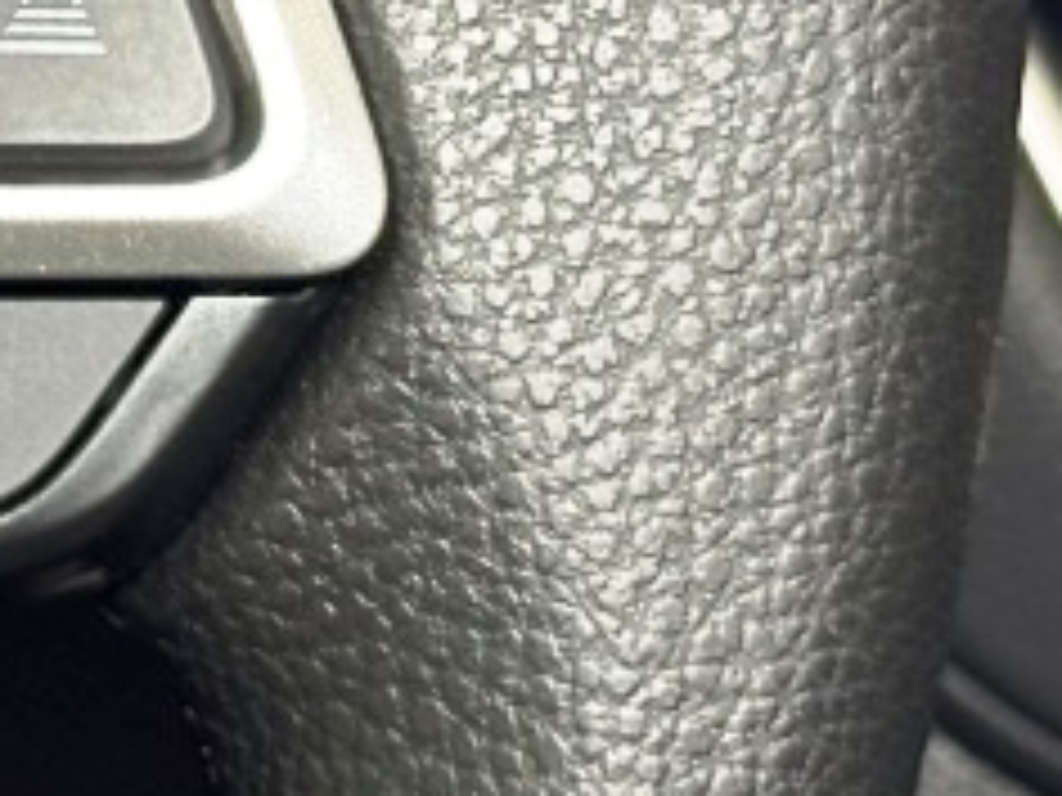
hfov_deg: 9.3
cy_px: -297
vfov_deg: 7.1
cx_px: -418
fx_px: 6381
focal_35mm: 208
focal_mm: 6.86
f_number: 1.78
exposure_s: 1/40
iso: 320
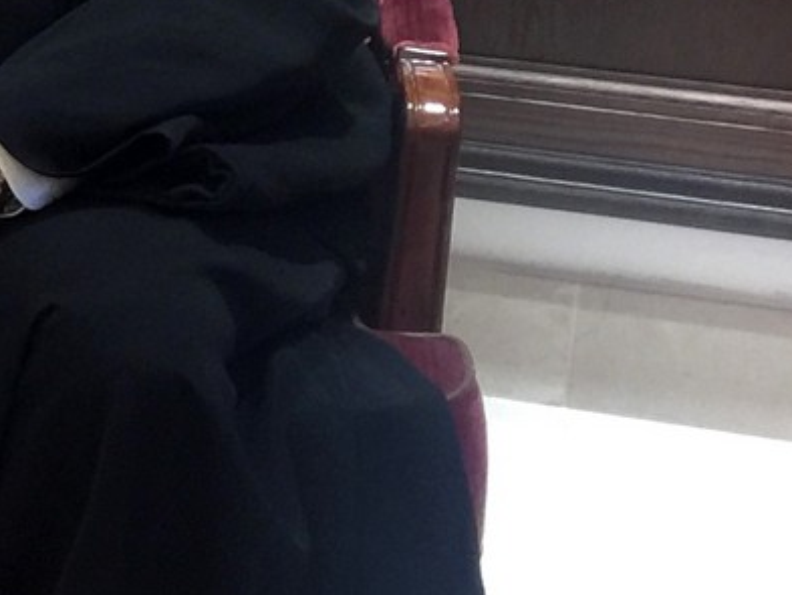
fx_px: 2701
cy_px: -12
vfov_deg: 12.4
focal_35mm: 118
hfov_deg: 14.3
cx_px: -714
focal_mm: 4.15
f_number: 2.2
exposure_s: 1/17
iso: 64
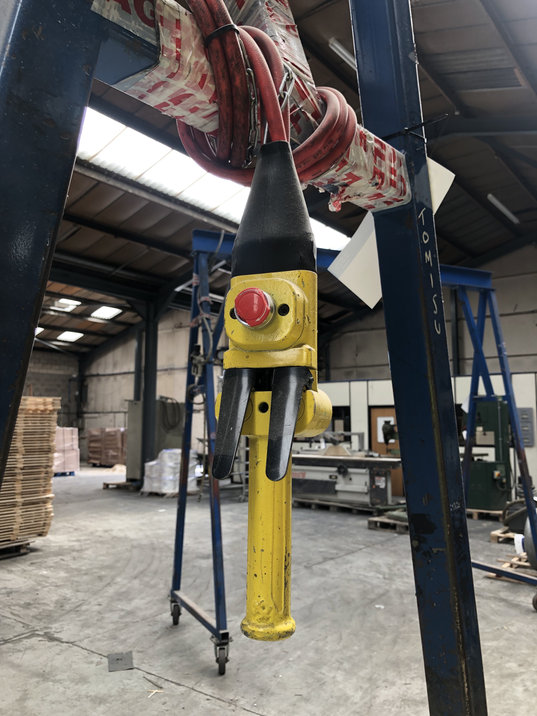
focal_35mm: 28
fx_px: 579
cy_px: 358
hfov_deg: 49.7
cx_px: 268
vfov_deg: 63.4
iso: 50
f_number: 1.8
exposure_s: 1/120
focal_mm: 3.99
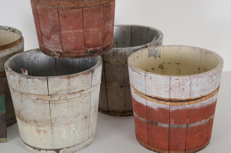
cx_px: 116
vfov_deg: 18.1
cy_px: 76
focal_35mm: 75
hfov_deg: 27.0
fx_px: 480
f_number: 13
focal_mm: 50
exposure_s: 1/125
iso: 125
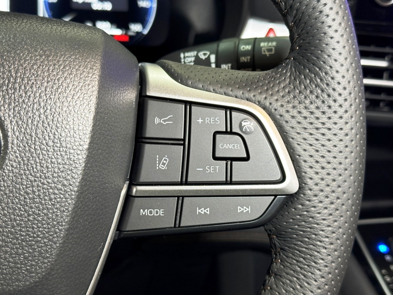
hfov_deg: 39.7
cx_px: 196
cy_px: 148
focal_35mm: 48
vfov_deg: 30.3
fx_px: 545
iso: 320
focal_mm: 6.86
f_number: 1.78
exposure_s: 1/40
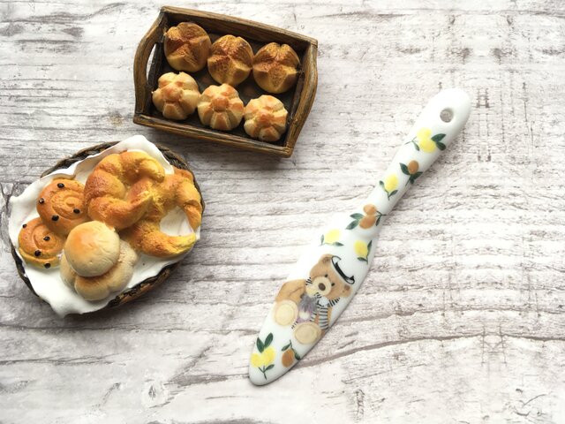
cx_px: 282
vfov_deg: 48.2
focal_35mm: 29
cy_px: 212
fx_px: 473
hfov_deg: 61.7
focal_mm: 4.15
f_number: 2.2
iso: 25
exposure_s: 1/60
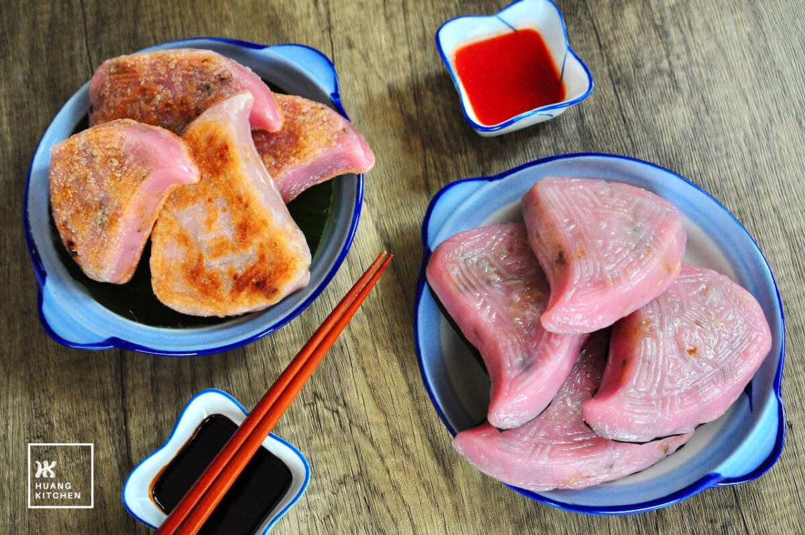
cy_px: 268
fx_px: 871
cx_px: 402
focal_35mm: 39
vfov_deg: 34.2
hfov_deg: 49.6
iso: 1600
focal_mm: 26
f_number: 4.8
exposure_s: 1/500
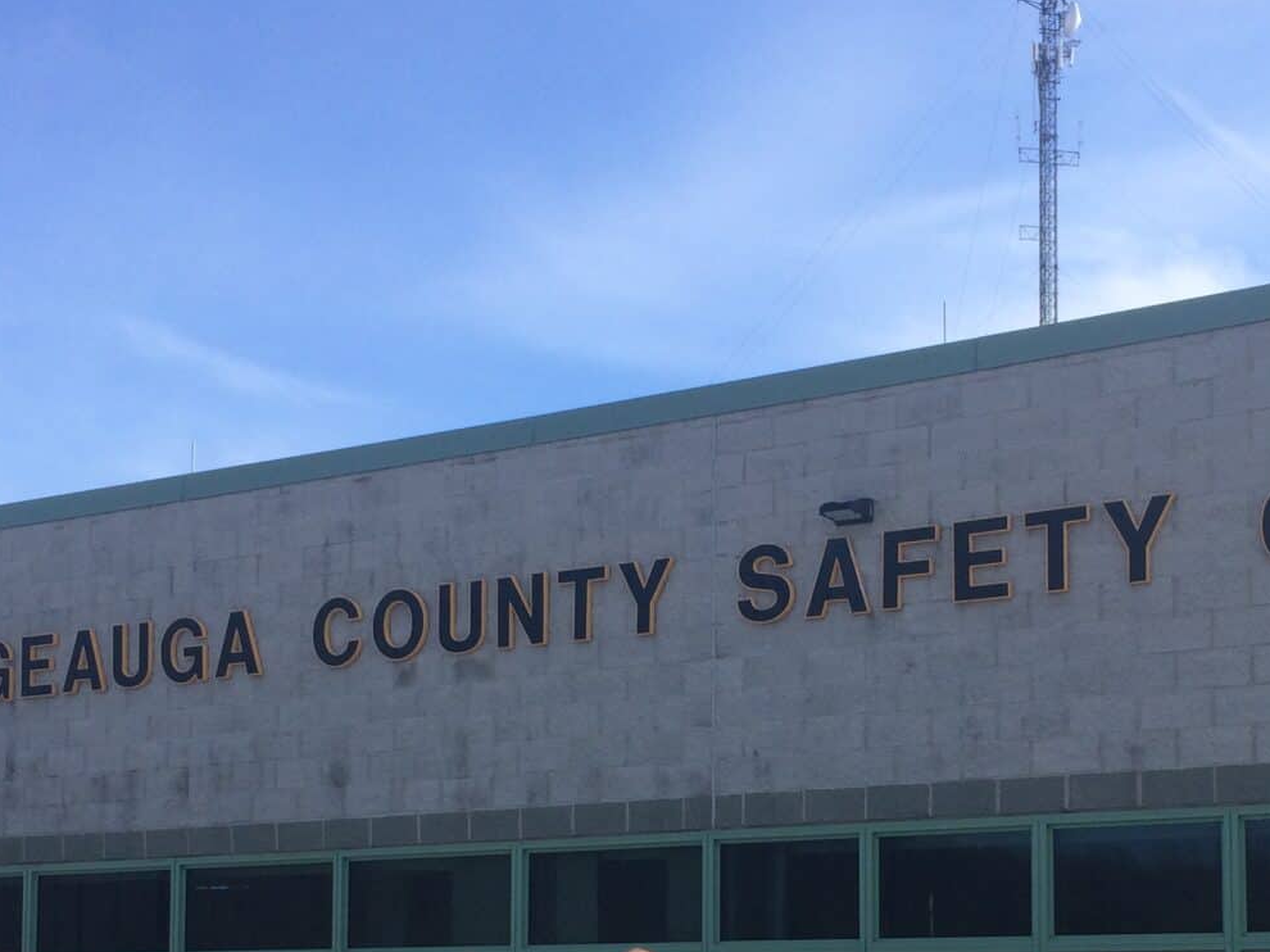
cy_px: 901
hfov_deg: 32.1
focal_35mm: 60
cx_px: 731
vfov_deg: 23.6
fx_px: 2201
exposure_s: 1/1953
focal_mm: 4.15
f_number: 2.2
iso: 32
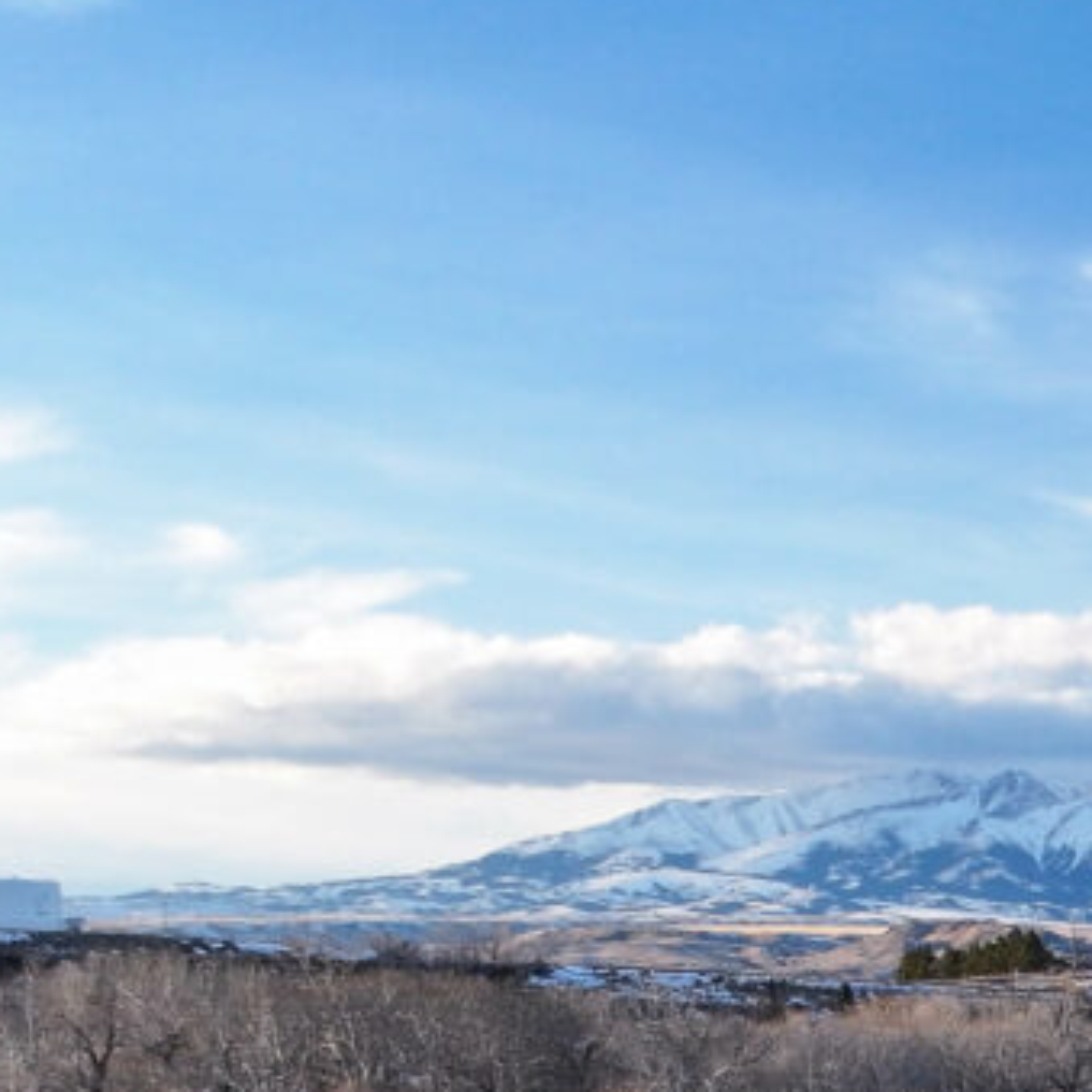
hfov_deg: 15.3
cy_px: 1783
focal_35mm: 96
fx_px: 3426
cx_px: 2049
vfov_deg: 16.1
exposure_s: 1/200
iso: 160
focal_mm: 12.29
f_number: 2.8
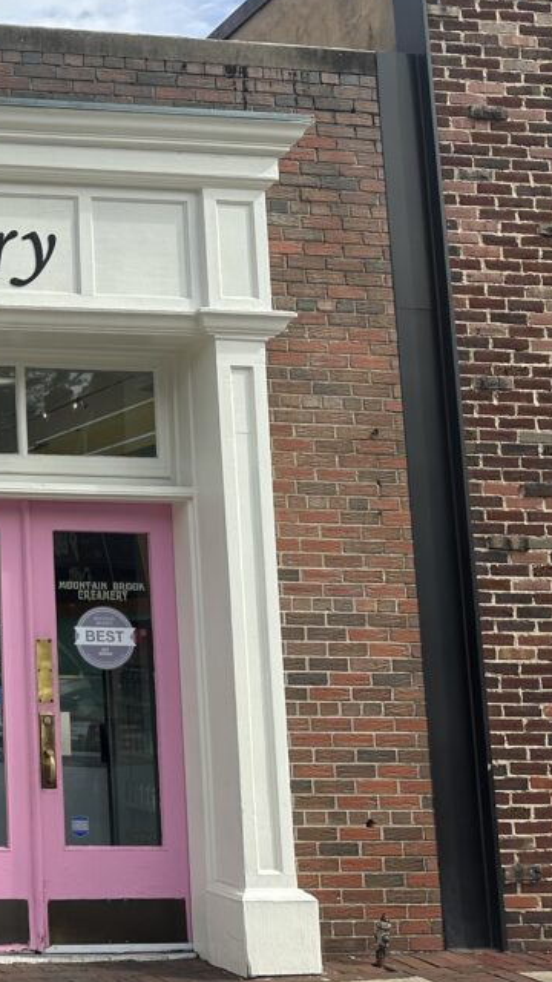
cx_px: -304
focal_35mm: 49
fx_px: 1275
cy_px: 450
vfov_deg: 42.1
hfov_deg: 20.5
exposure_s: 1/4016
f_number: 1.78
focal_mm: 6.86
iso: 80
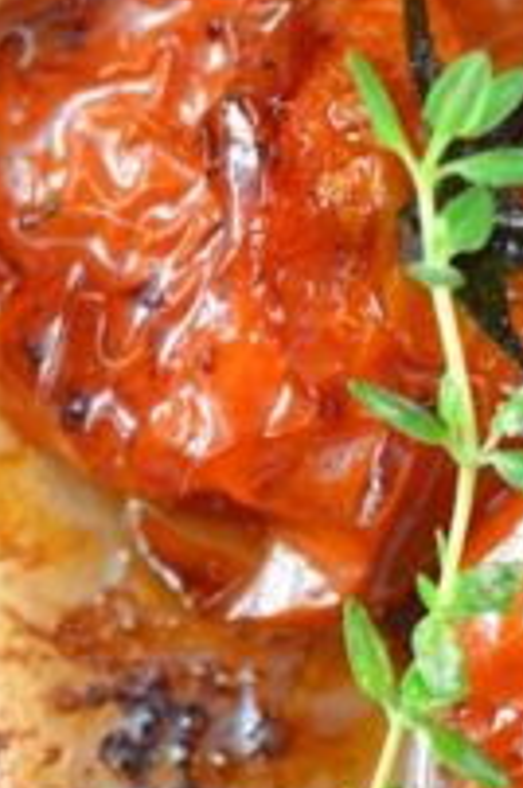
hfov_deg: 3.6
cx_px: 1159
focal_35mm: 380
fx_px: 8309
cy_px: 1030
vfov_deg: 5.4
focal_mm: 50
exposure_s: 1/60
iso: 640
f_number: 4
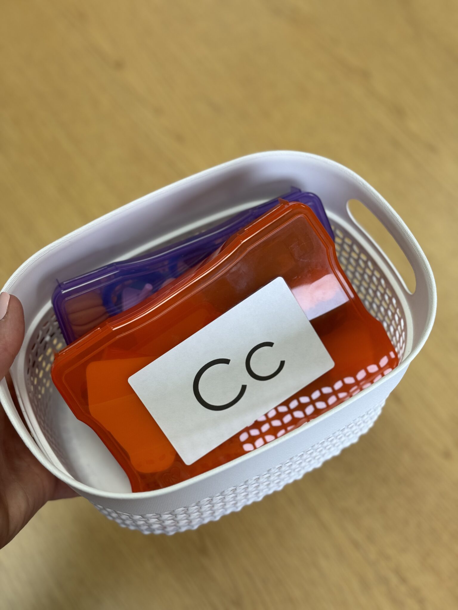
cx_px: 229
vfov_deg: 39.7
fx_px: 847
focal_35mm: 48
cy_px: 305
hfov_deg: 30.3
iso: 64
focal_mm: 6.86
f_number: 1.78
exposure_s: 1/120
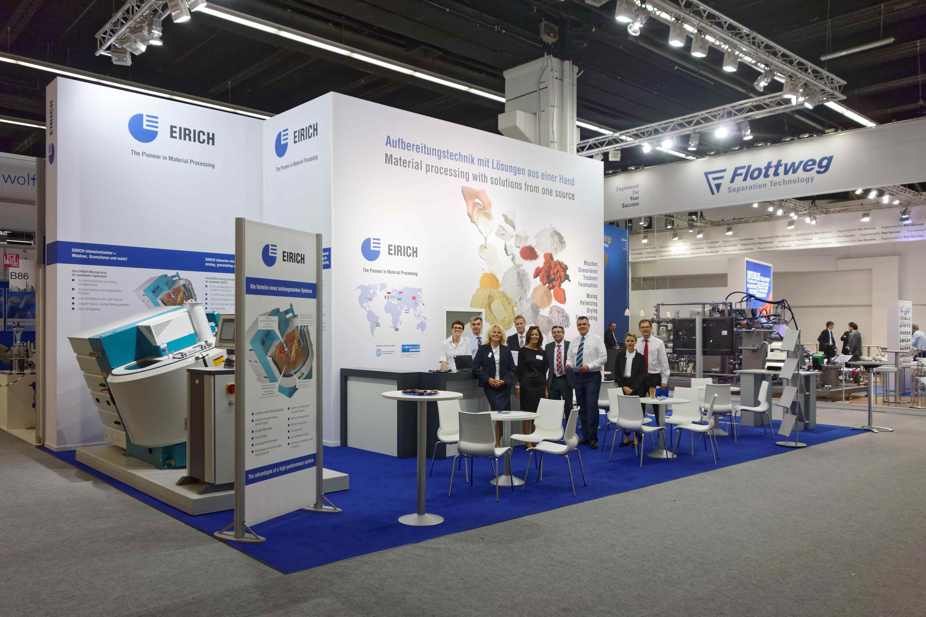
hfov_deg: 65.5
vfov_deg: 46.4
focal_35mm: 28
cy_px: 308
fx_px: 720
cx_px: 463
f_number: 2.8
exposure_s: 1/100
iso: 125
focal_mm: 10.4
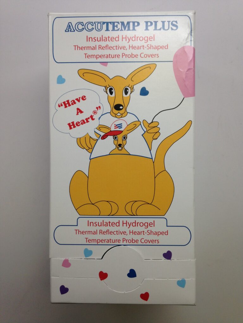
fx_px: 309
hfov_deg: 42.9
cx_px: 122
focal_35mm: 33
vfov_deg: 55.4
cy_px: 162
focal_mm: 4.12
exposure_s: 1/60
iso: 50
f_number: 2.4
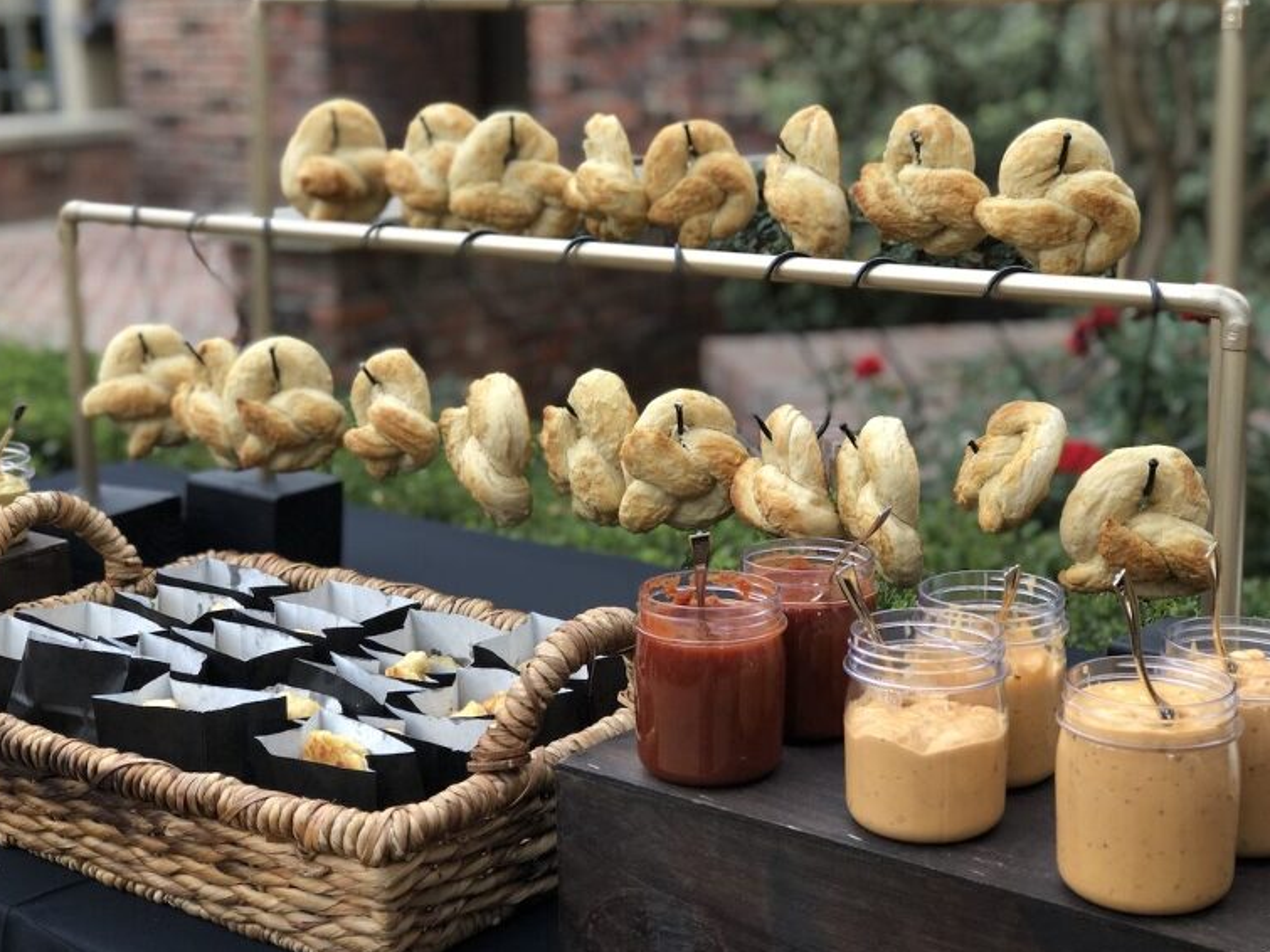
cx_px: 627
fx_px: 2128
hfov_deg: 33.2
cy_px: 474
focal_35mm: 58
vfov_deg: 25.2
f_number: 2.8
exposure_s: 1/60
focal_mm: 6.6
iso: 25
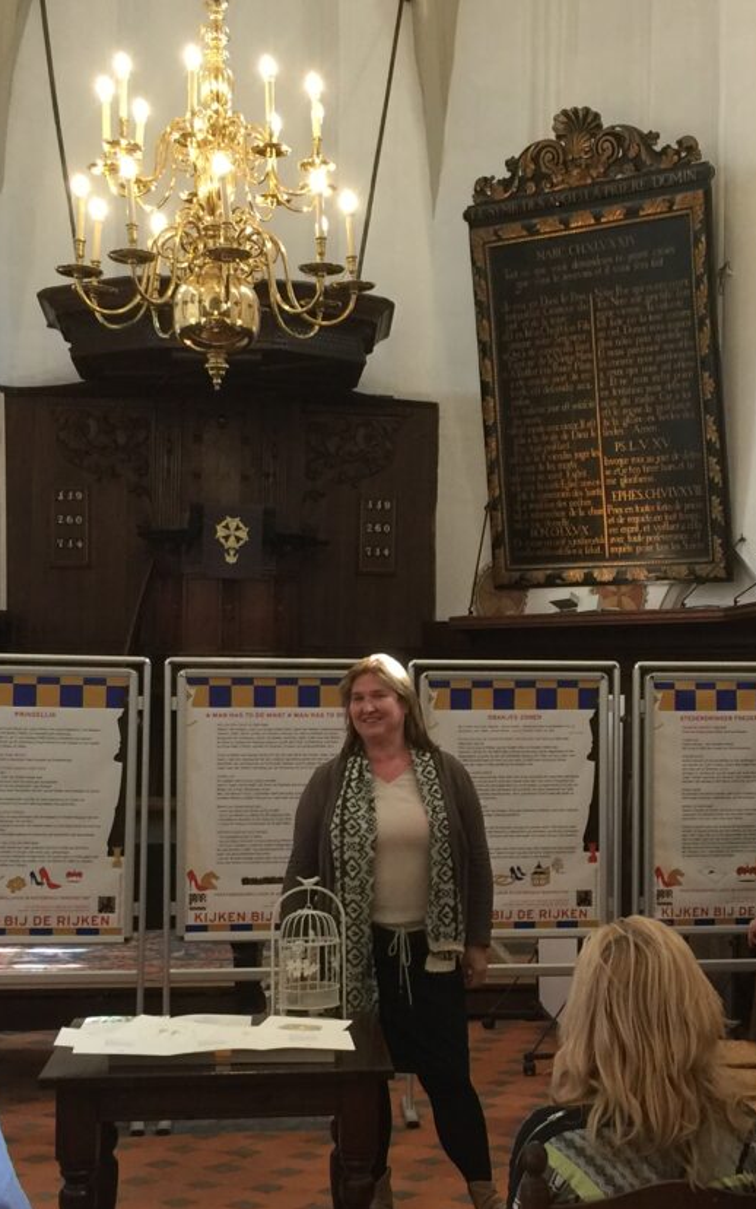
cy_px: 701
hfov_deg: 22.6
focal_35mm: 57
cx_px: 544
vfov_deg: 35.6
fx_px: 1878
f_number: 2.2
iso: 80
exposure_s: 1/17
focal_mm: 4.15
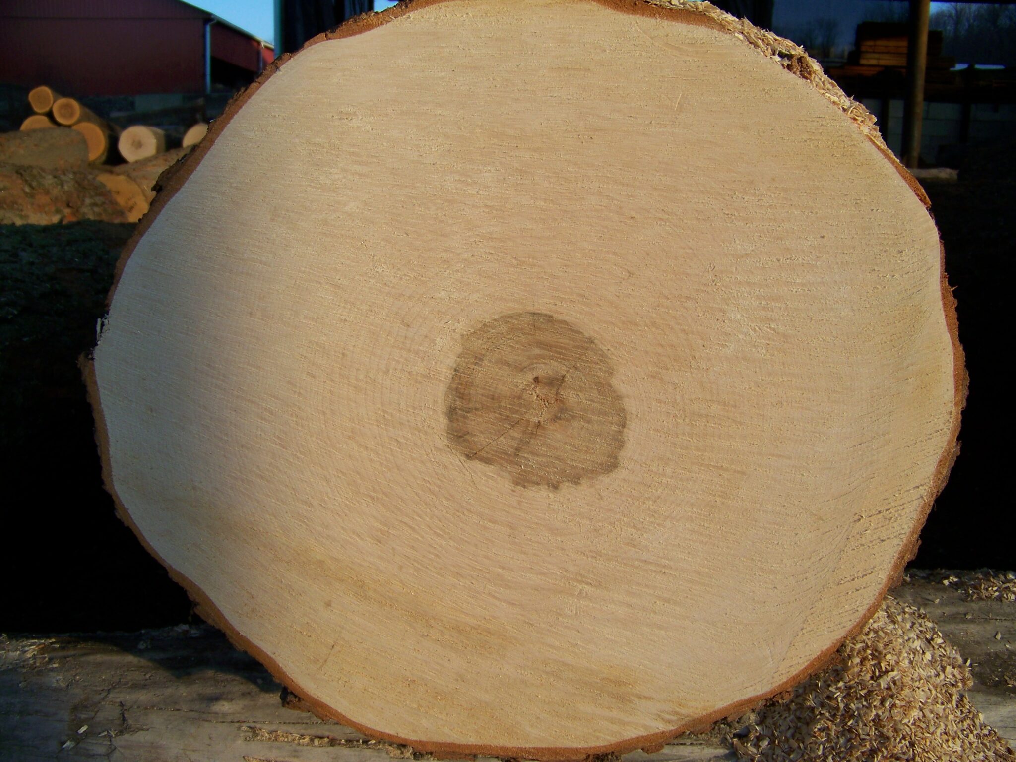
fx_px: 1057
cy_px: 381
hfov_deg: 51.4
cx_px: 508
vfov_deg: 39.7
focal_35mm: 36
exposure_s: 1/500
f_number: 2.8
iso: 64
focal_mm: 5.85
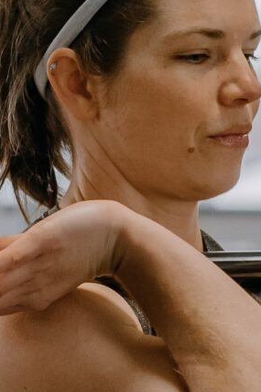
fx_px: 3260
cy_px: 307
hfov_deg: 4.6
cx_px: 163
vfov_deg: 6.9
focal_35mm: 300
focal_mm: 50
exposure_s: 1/320
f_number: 2.2
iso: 1000
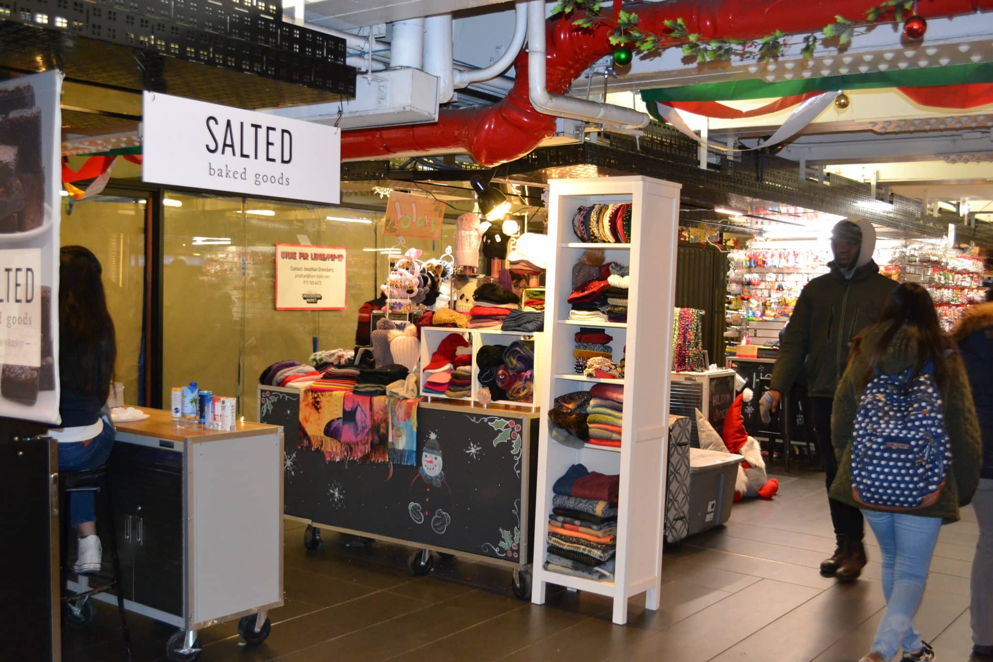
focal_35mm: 39
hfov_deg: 49.6
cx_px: 496
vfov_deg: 34.2
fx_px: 1076
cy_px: 331
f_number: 4.2
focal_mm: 26
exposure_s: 1/60
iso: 1800
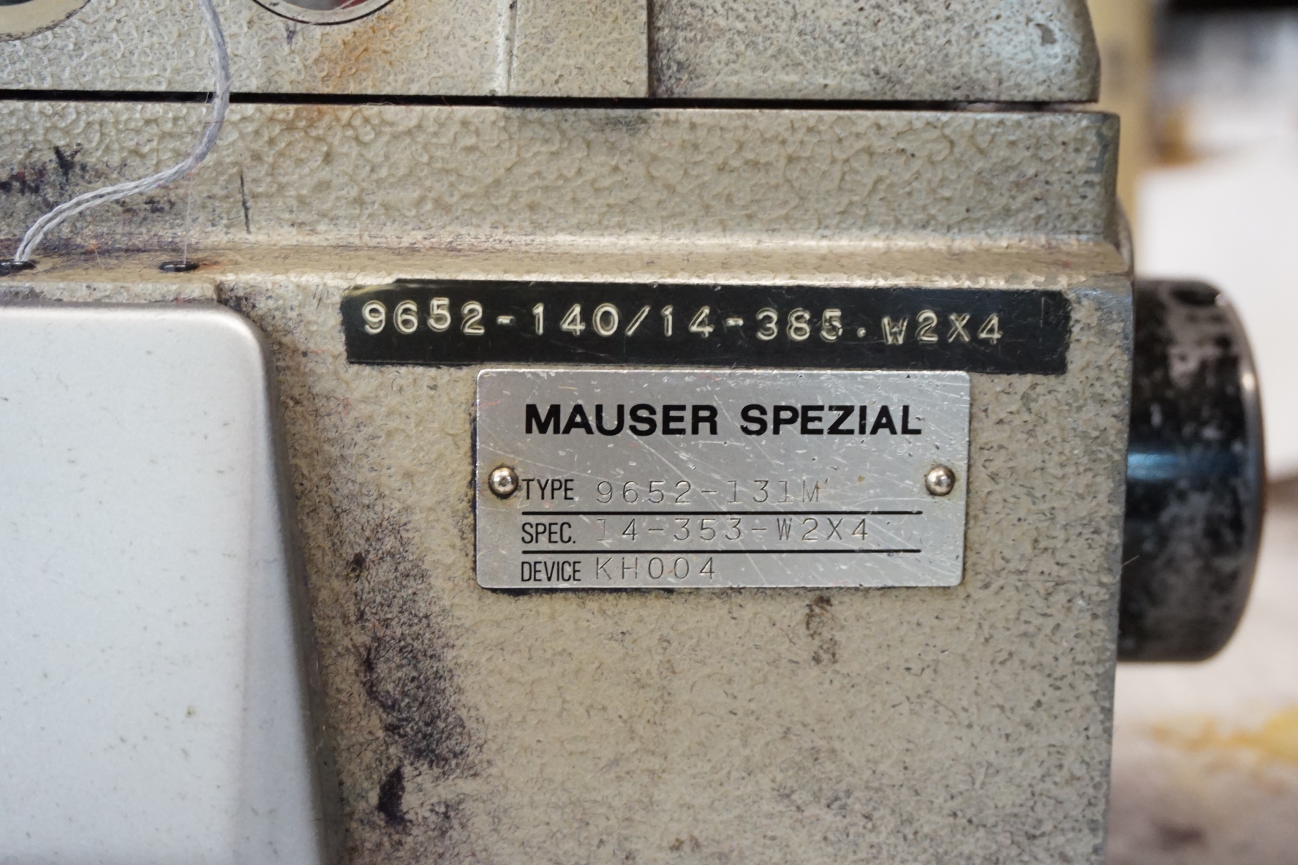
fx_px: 1785
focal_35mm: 50
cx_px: 649
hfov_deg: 40.0
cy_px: 432
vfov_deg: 27.3
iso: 2500
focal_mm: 33
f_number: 5
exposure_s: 1/60
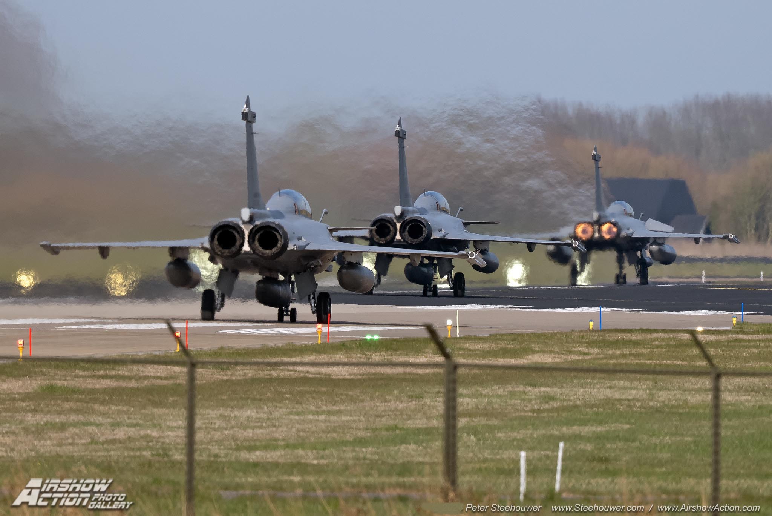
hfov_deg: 4.1
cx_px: 386
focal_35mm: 500
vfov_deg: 2.8
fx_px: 10728
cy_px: 258
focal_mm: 500
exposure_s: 1/2500
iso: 400
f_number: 6.3
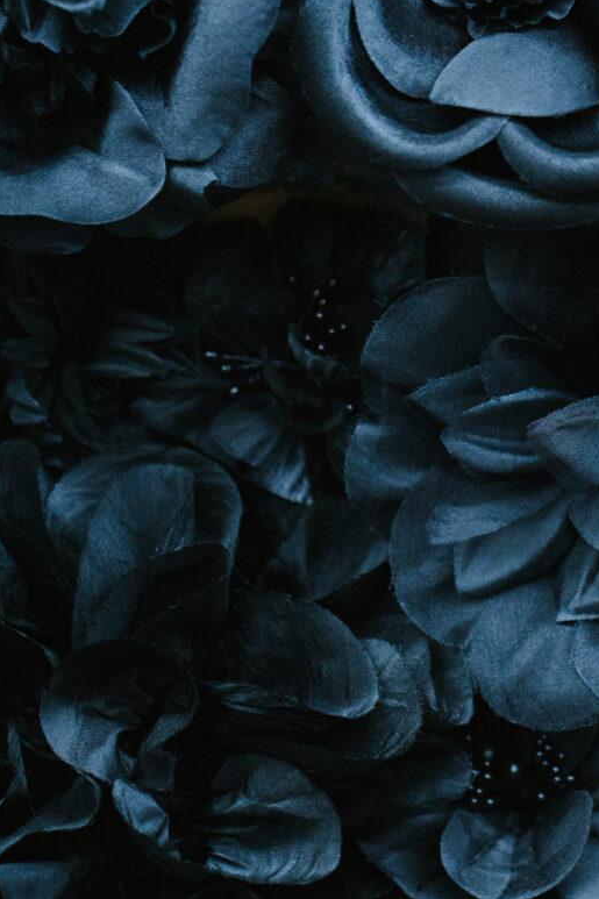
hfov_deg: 8.0
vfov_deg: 12.2
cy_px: 380
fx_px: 4220
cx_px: 779
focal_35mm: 169
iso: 800
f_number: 3.5
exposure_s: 1/125
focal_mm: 85
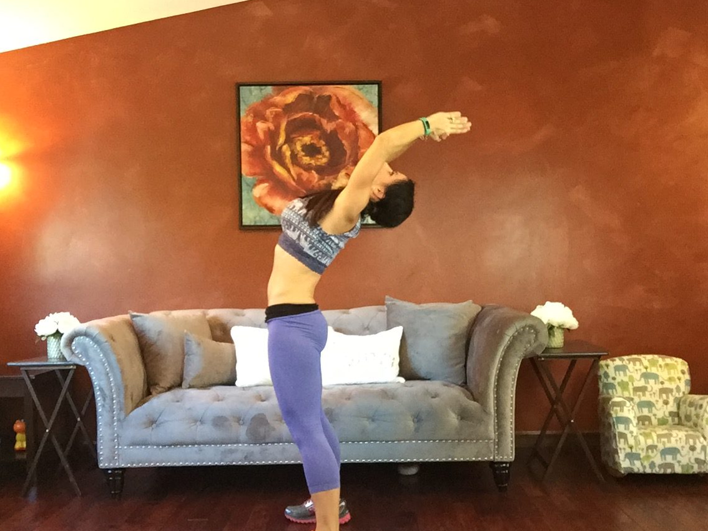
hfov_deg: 52.6
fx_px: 716
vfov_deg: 40.7
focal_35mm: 35
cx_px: 348
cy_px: 267
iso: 250
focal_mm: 2.65
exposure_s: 1/30
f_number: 2.2
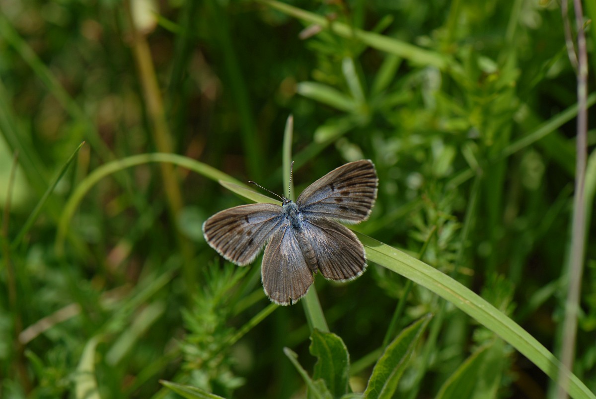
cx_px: 298
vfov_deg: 8.7
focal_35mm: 158
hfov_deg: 13.0
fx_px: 2610
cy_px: 200
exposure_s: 1/320
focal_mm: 105
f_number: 7.1
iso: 100
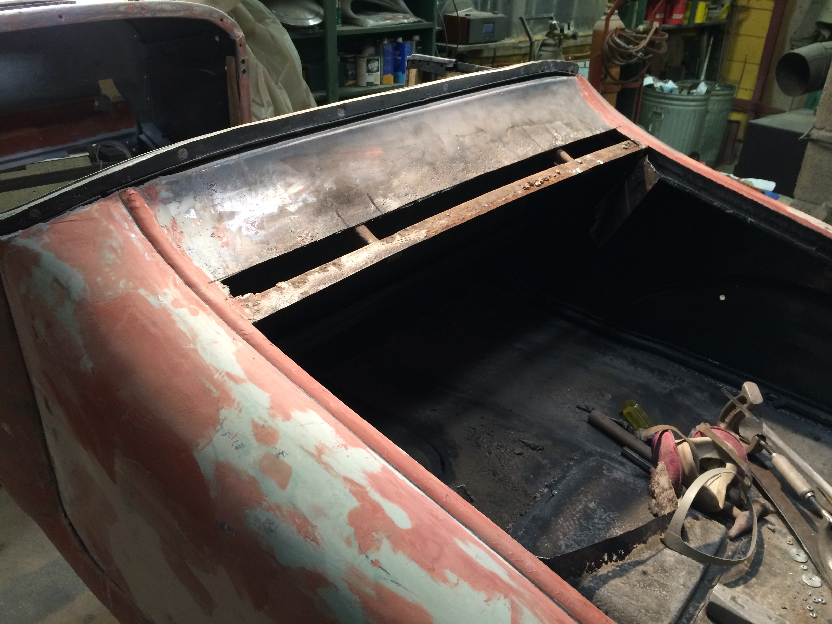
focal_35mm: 29
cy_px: 312
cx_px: 416
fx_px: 697
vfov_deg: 48.2
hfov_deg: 61.7
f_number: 2.2
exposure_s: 1/30
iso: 125
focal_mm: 4.15
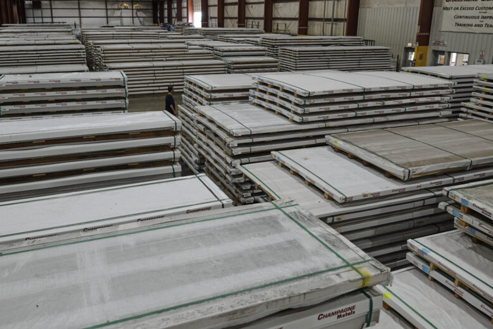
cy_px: 146
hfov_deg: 60.1
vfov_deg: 42.3
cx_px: 214
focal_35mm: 31
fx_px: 425
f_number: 5
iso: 1000
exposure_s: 1/100
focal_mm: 27
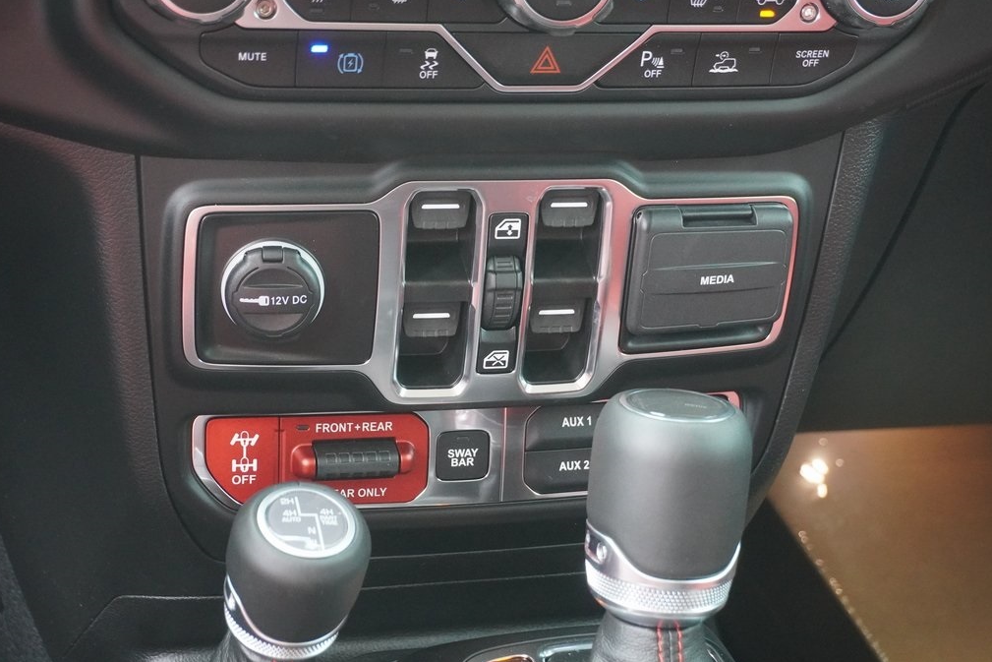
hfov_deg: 29.4
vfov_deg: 19.9
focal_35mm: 69
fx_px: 1888
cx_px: 497
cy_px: 332
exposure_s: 1/160
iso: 5000
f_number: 5.6
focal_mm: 45
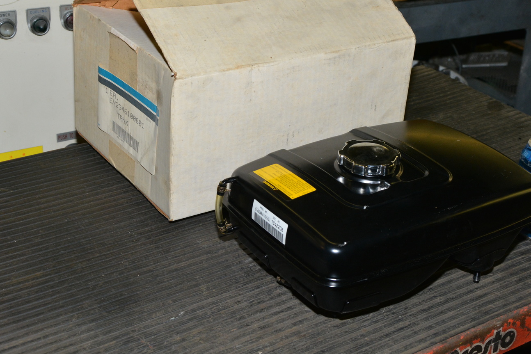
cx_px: 283
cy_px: 124
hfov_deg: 30.1
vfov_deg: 20.3
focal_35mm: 67
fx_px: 988
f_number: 7.1
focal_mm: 34
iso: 800
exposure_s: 1/60
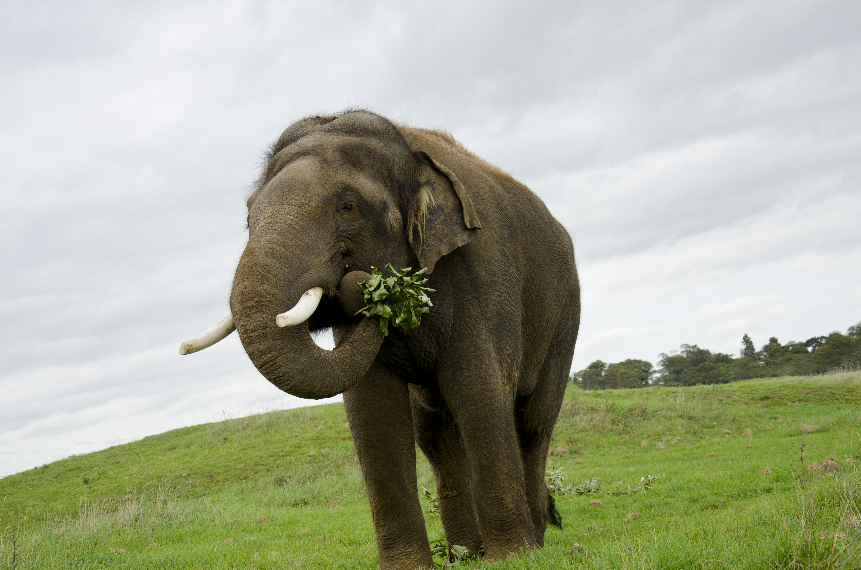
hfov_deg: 27.0
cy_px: 285
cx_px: 430
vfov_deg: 18.1
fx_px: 1790
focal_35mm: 75
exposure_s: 1/160
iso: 200
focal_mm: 50
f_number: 6.3
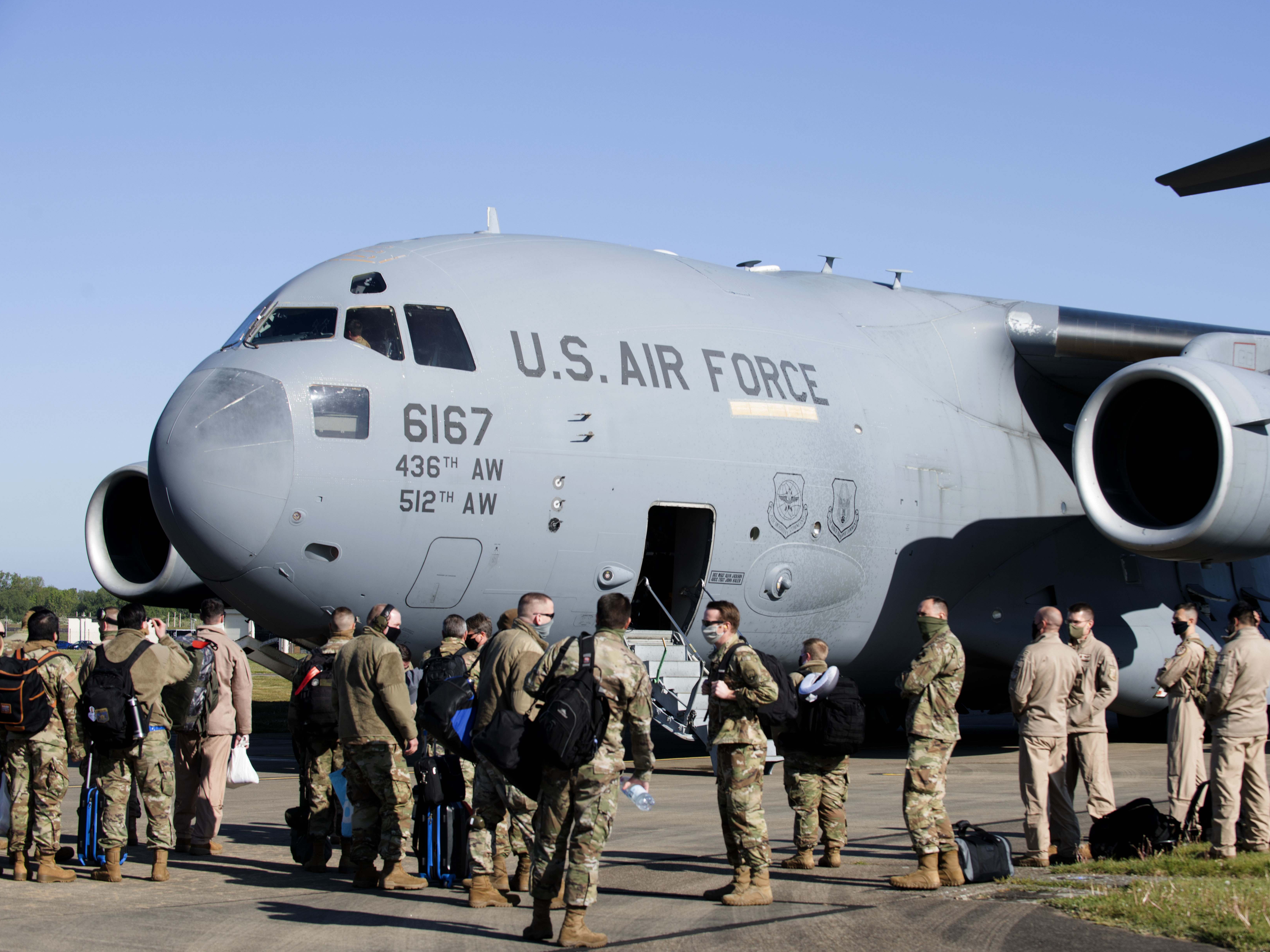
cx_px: 677
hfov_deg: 25.7
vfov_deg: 19.4
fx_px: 2788
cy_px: 474
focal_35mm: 76
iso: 100
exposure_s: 1/200
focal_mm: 70
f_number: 7.1
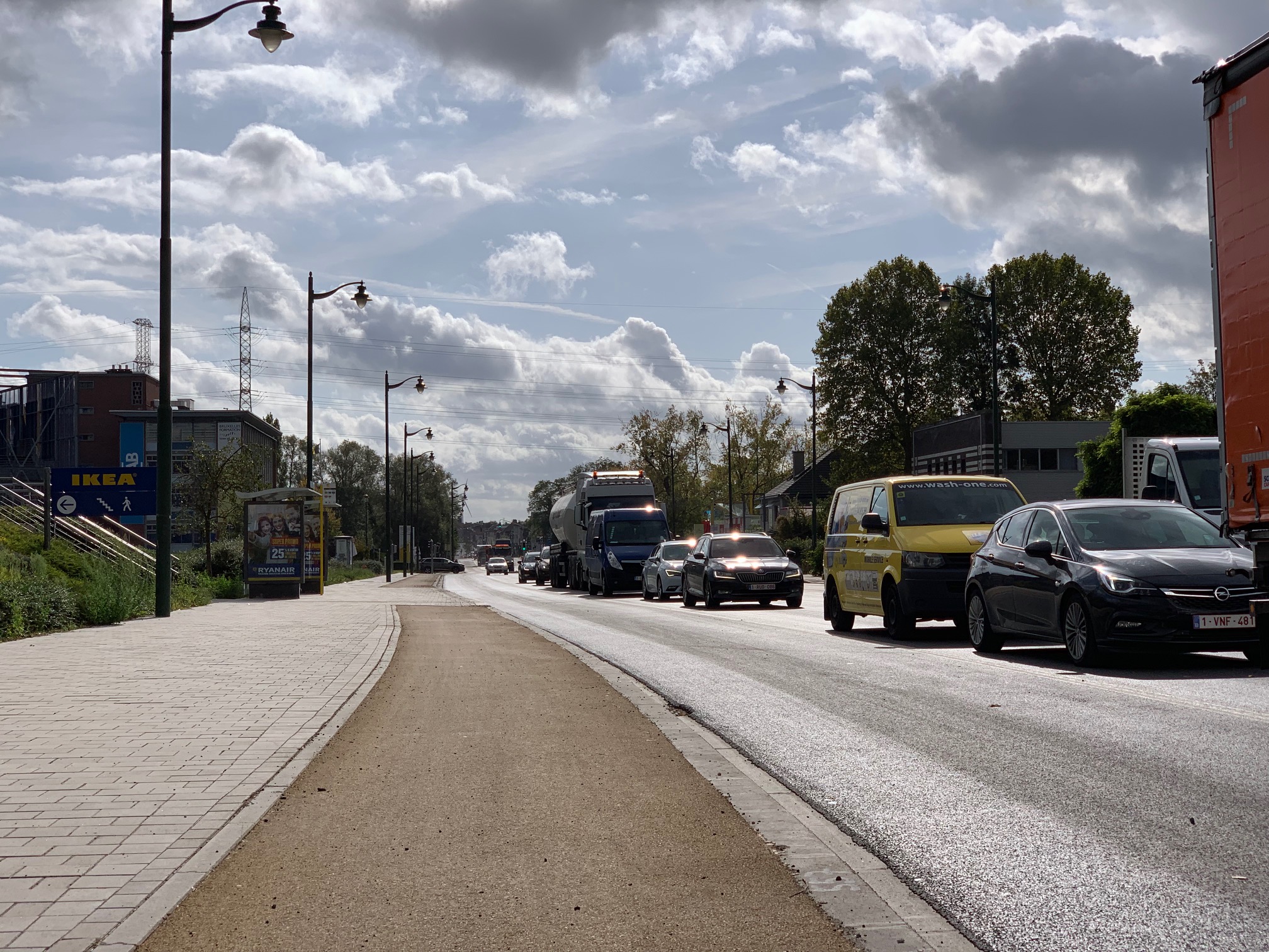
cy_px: 476
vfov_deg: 28.0
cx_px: 634
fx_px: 1906
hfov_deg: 36.8
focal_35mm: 52
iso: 16
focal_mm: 6
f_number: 2.4
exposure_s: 1/2817
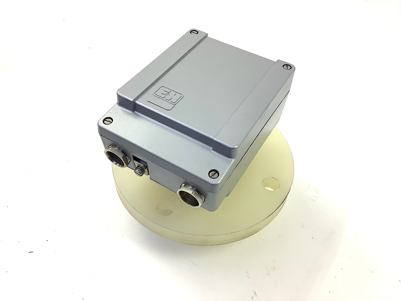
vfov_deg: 45.4
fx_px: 359
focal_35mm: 31
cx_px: 200
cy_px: 150
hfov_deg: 58.3
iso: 64
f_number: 2.4
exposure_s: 1/50
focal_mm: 3.3
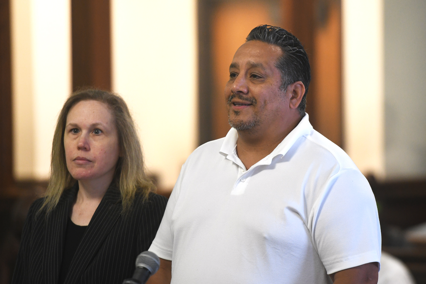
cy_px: 142
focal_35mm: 200
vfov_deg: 6.9
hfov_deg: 10.3
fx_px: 2367
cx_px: 213
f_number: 3.2
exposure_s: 1/100
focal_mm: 200
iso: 1600
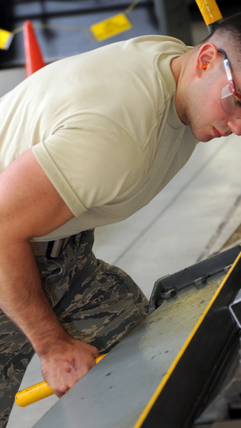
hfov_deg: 10.1
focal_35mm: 119
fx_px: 1352
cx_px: 227
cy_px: 216
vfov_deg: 18.0
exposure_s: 1/50
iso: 1000
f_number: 4
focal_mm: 75
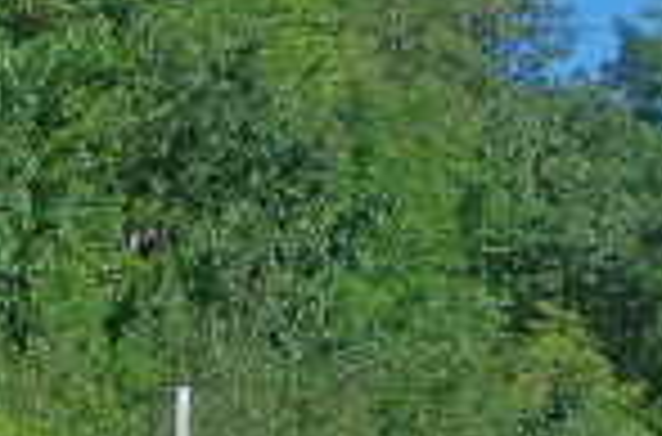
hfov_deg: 10.2
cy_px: 596
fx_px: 3611
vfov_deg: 6.8
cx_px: -270
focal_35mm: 197
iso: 400
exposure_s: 1/1000
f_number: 5.6
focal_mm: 23.13
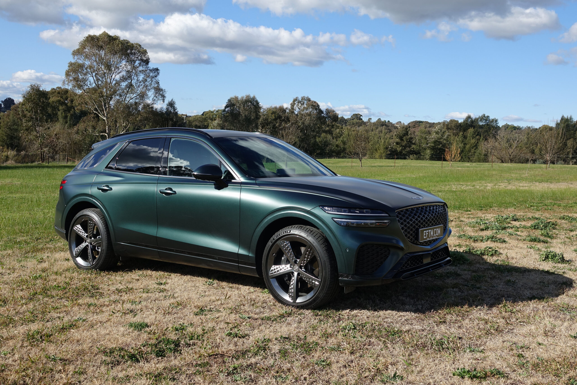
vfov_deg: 35.9
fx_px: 593
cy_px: 192
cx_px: 288
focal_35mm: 37
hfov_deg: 51.9
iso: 100
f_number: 4
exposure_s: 1/640
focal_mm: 13.7
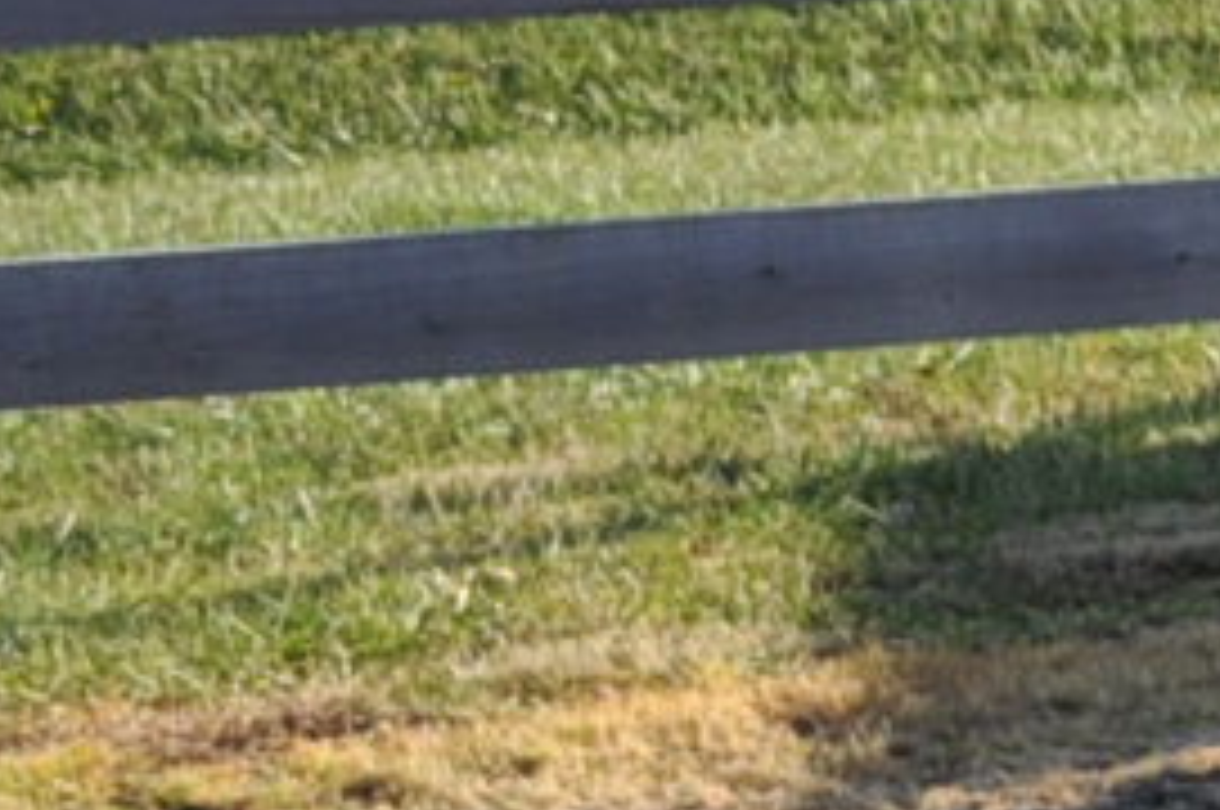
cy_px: 747
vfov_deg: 5.8
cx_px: 4628
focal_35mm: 237
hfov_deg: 7.0
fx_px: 8022
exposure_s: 1/250
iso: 200
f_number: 8
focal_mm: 20
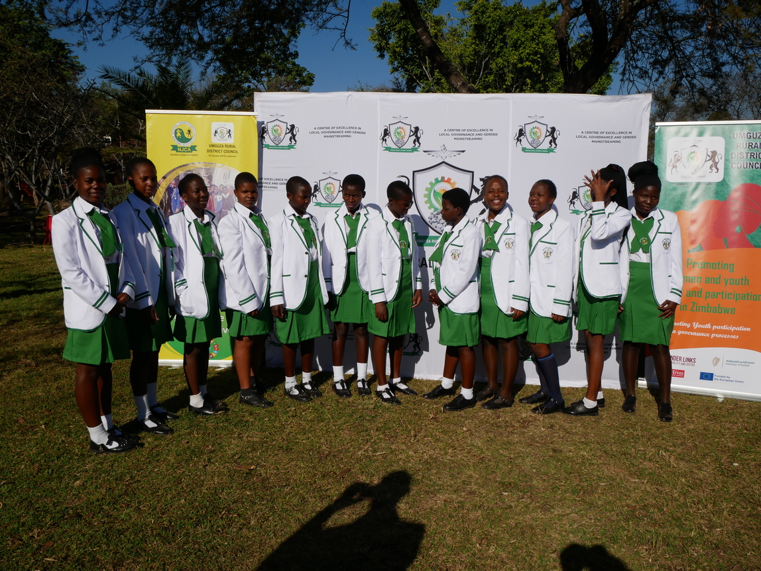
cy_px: 286
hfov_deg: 59.9
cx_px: 380
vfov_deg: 46.8
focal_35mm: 30
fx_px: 660
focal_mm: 15
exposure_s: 1/800
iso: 200
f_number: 10
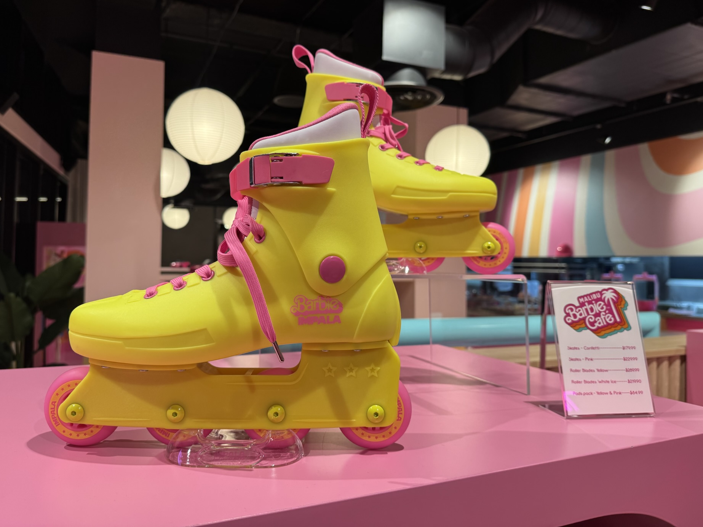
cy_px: 243
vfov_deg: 53.0
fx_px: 528
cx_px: 332
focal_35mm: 26
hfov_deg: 67.2
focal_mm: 6.76
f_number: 1.78
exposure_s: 1/100
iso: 80
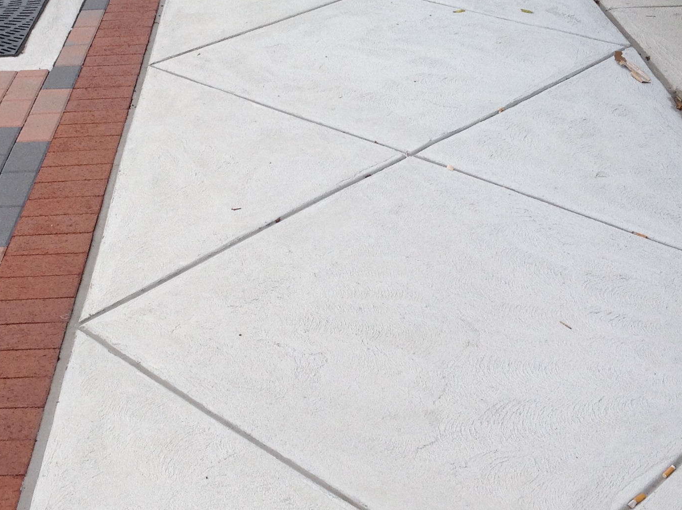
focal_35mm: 66
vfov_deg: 22.0
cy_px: 137
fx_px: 1298
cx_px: 271
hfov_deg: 29.4
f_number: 2.4
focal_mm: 4.28
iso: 50
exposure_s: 1/227
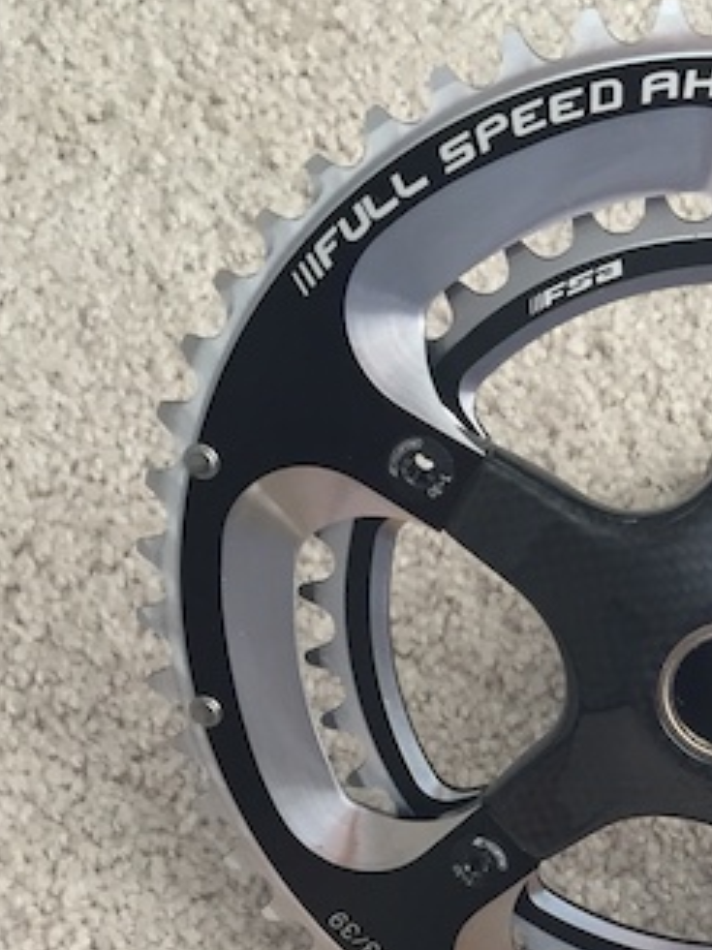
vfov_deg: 25.6
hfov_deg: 19.7
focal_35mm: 71
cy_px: 1011
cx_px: 805
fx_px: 1948
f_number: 2.2
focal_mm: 4.15
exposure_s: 1/30
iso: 64
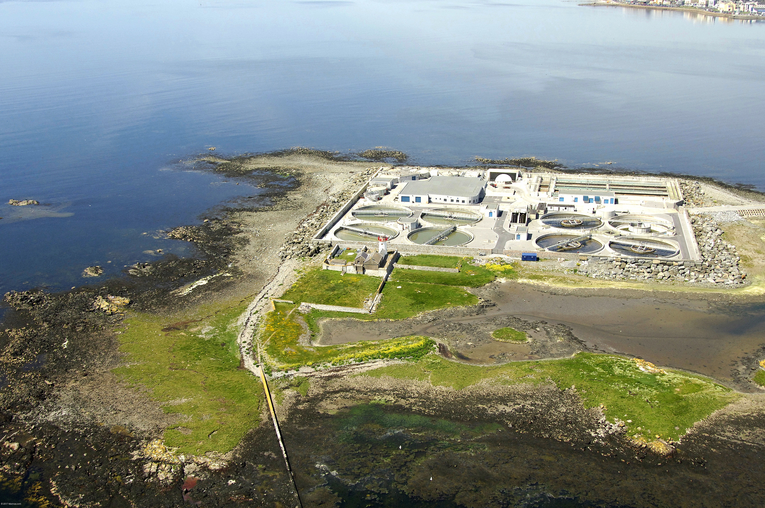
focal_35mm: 36
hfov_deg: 53.2
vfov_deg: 36.8
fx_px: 764
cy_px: 254
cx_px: 382
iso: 400
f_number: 6.7
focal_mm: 24
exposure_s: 1/1000
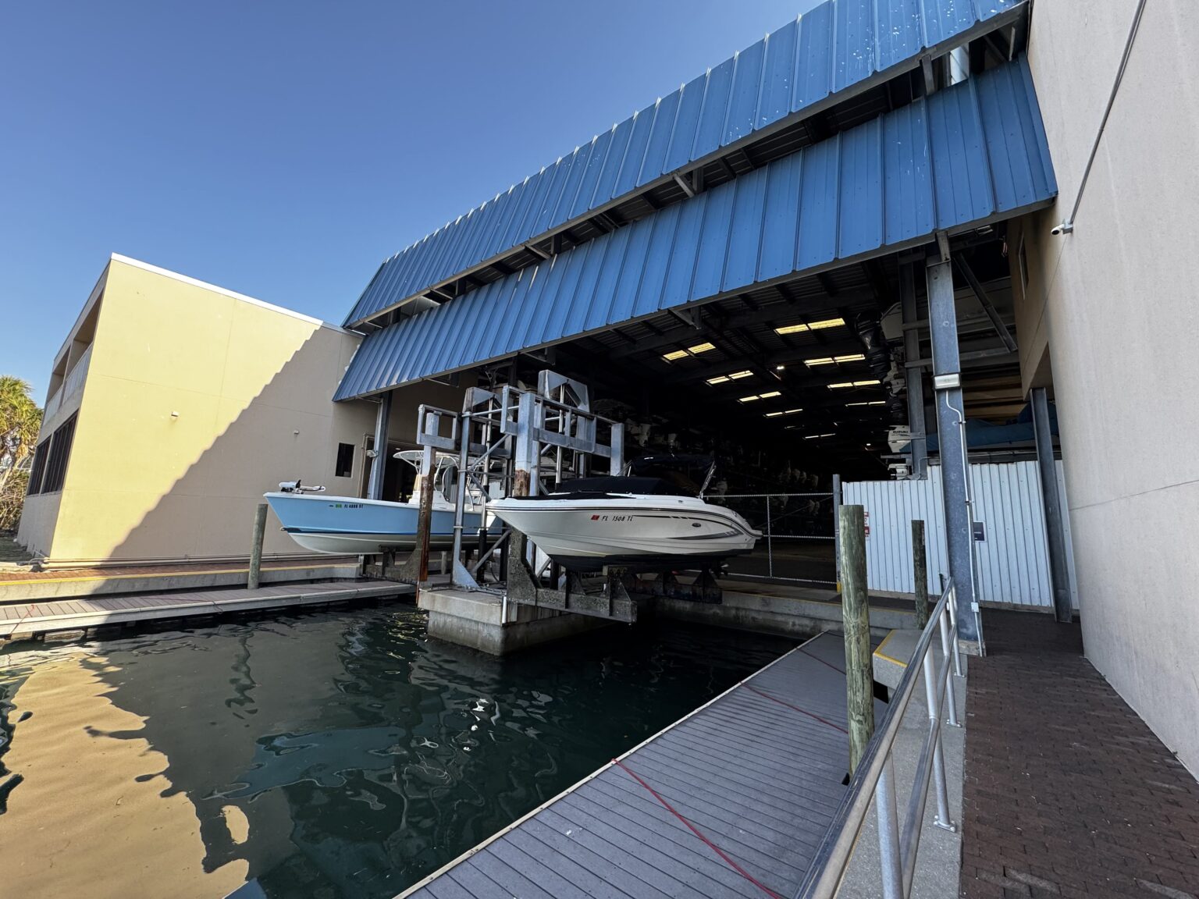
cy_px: 450
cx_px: 600
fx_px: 485
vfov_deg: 85.7
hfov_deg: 102.1
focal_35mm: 14
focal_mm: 2.22
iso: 40
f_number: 2.2
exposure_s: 1/113
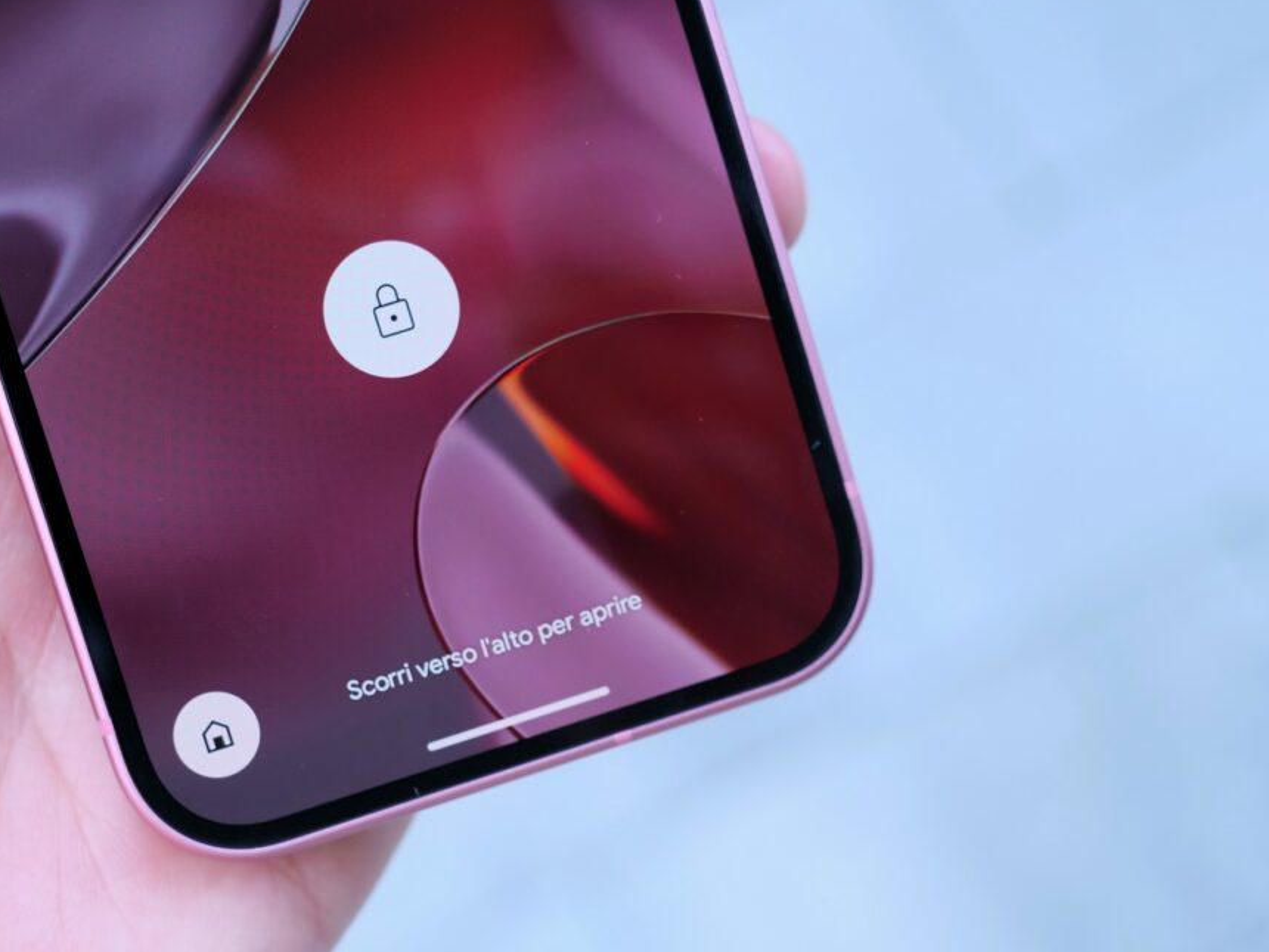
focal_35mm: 65
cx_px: 460
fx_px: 2383
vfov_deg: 22.6
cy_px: 545
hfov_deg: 29.7
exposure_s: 1/125
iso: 200
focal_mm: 22
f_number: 2.8
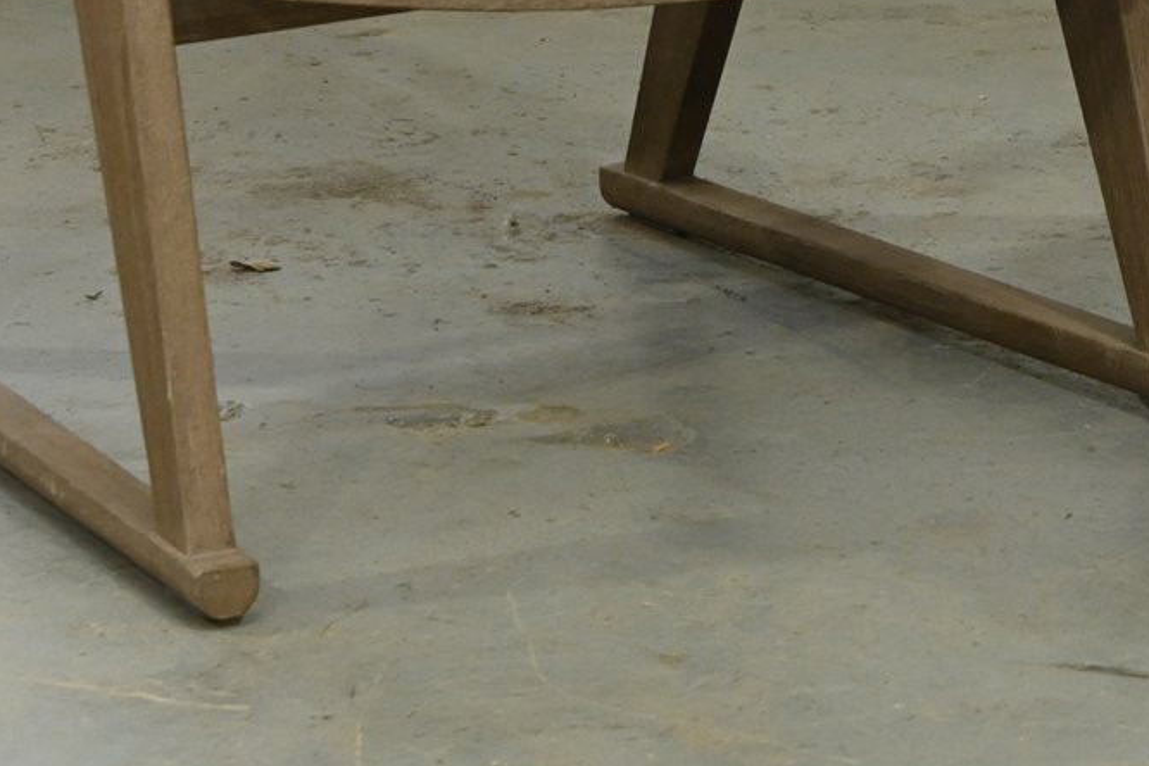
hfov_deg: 10.9
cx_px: 1280
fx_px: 5936
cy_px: -251
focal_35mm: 186
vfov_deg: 7.3
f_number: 8
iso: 2500
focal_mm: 62
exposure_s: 1/160
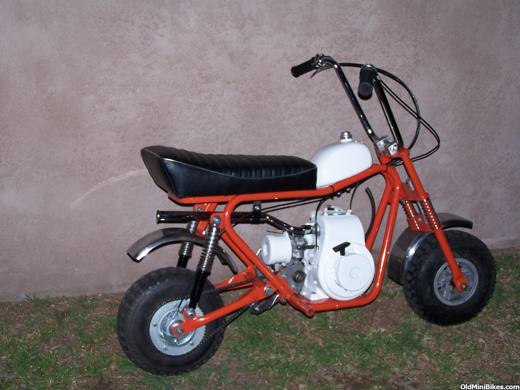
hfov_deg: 34.3
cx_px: 260
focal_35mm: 56
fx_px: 841
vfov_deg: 26.1
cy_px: 195
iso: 80
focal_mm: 9.3
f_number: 3.1
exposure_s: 1/60
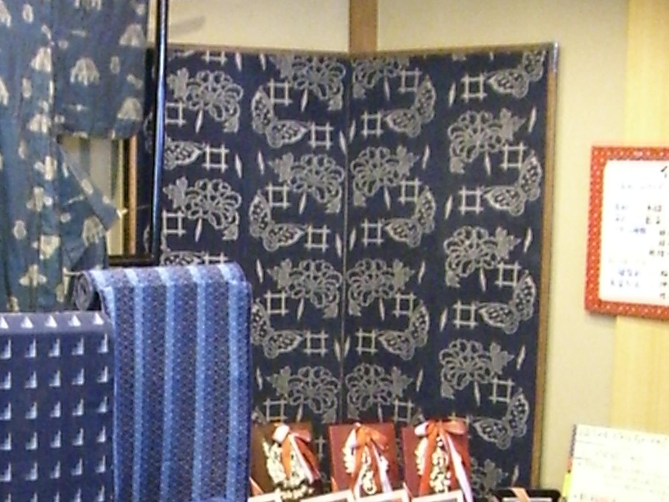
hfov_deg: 24.9
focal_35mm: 77
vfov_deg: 18.8
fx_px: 1488
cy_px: 457
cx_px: 118
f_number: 2.7
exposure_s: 1/20
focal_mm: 6.2
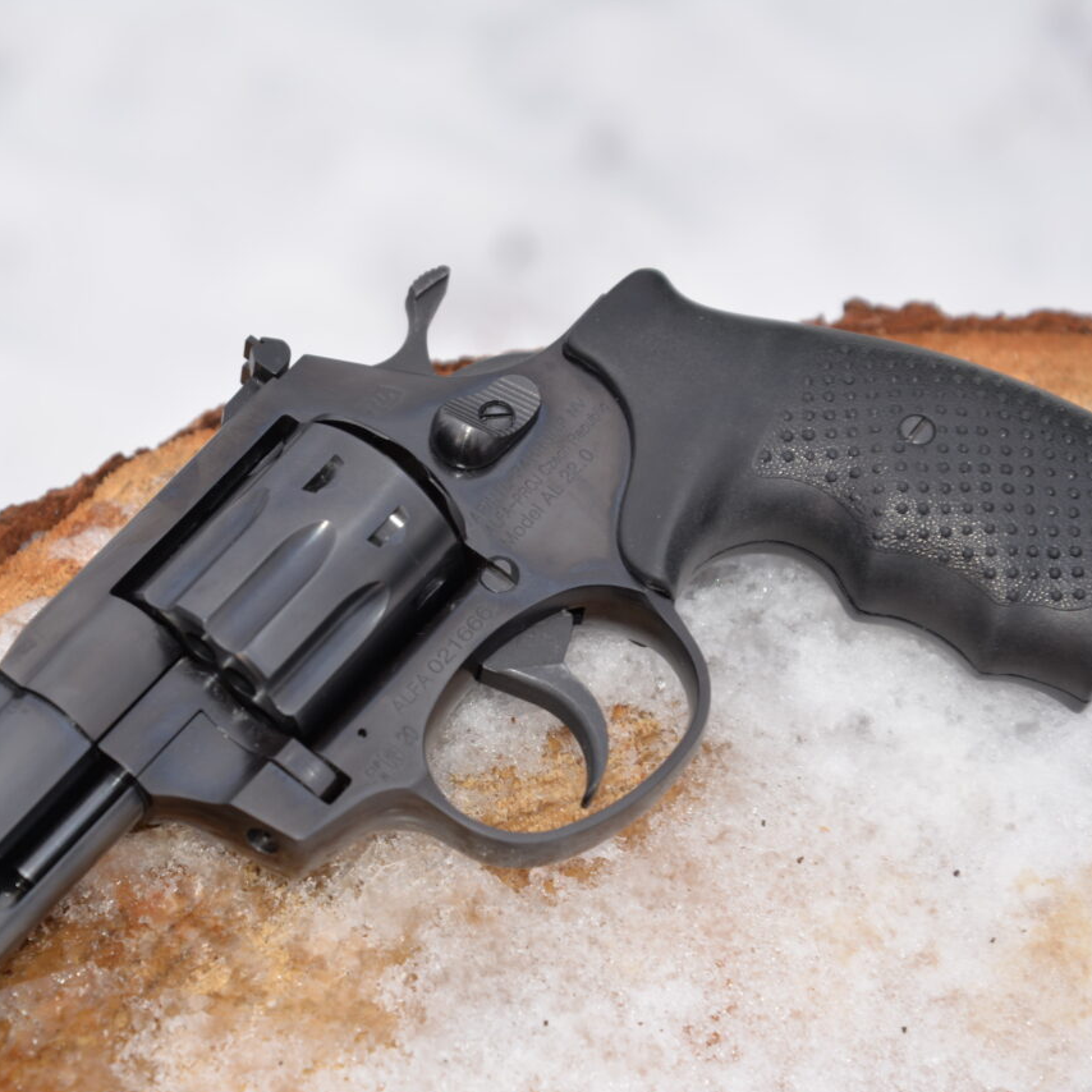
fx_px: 4640
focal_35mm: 130
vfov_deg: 13.4
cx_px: 405
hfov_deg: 13.4
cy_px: 611
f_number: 5.6
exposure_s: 1/40
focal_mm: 85
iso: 100
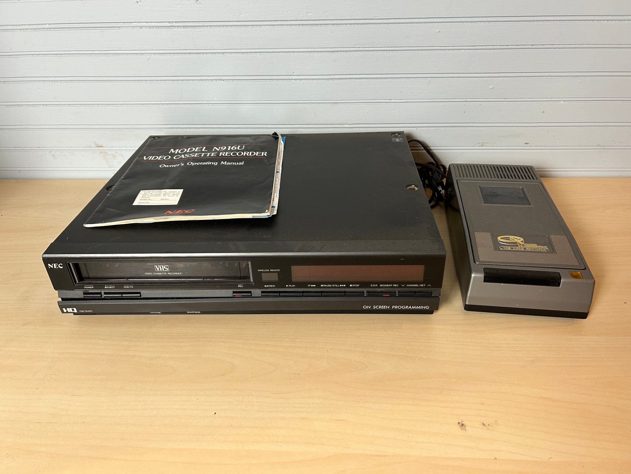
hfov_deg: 67.3
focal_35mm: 26
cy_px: 237
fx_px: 474
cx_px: 316
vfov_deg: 53.1
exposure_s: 1/60
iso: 125
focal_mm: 5.7
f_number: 1.5
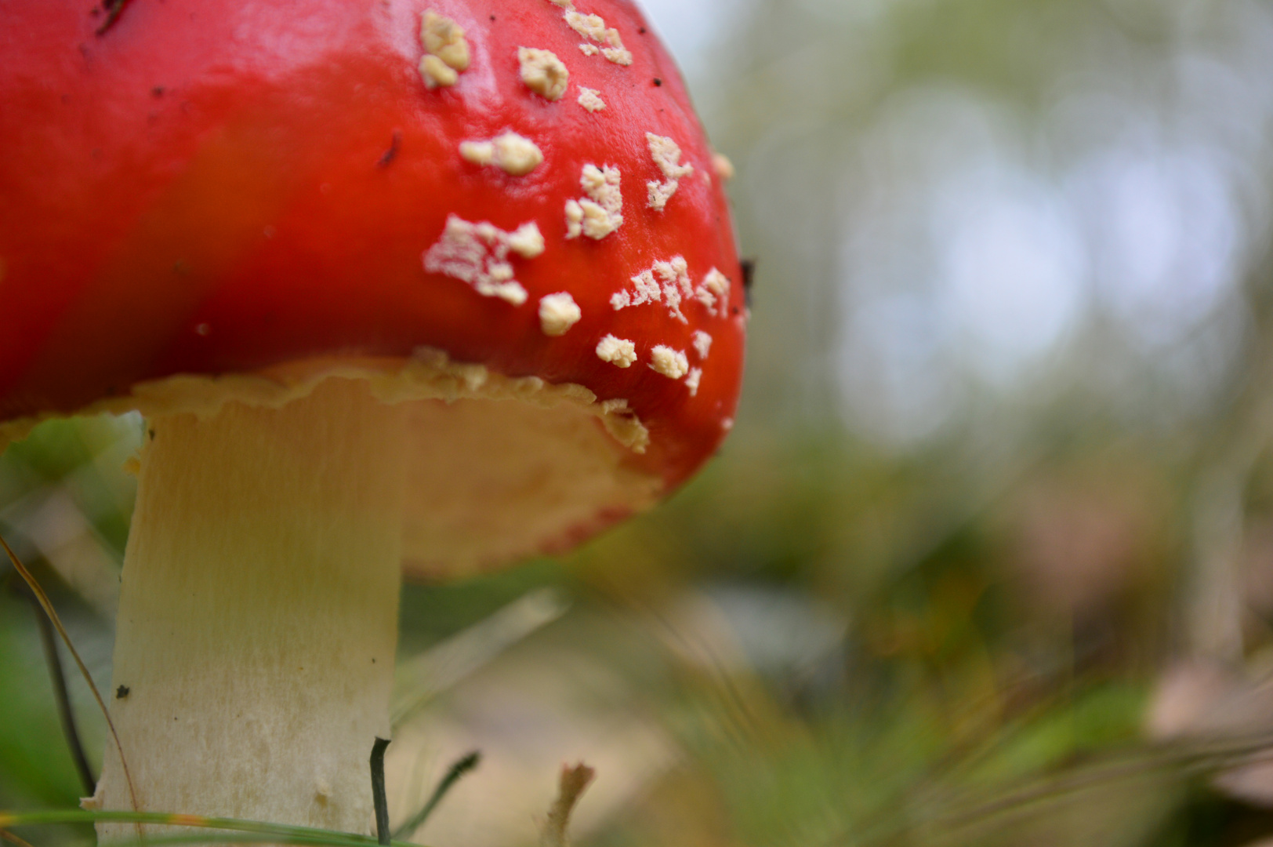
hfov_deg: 24.6
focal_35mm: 82
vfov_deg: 16.5
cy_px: 424
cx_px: 636
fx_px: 2915
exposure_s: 1/60
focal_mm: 55
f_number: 5.6
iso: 200
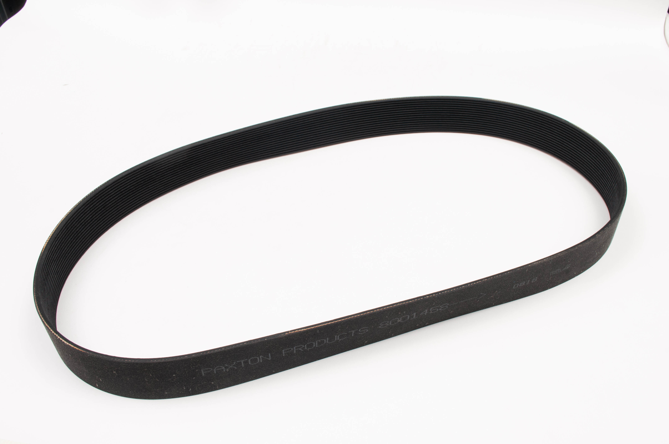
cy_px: 222
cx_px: 334
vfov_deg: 39.9
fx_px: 612
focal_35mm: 33
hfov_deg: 57.3
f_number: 13
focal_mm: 22
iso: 200
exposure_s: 1/80
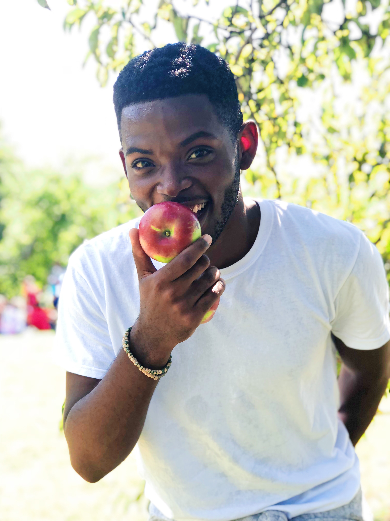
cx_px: 195
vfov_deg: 33.8
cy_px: 260
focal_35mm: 57
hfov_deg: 25.7
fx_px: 856
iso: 20
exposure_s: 1/60
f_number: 2.8
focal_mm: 6.6
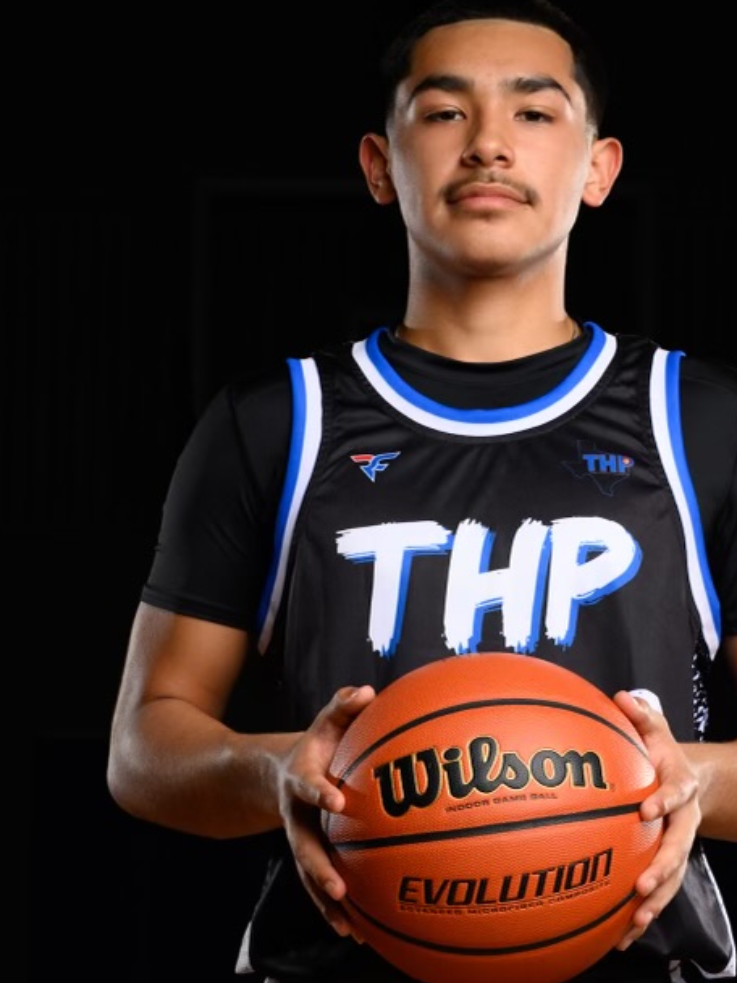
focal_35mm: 129
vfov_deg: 15.2
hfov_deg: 11.5
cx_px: 465
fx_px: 3662
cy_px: 705
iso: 100
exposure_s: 1/200
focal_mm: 85
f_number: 13
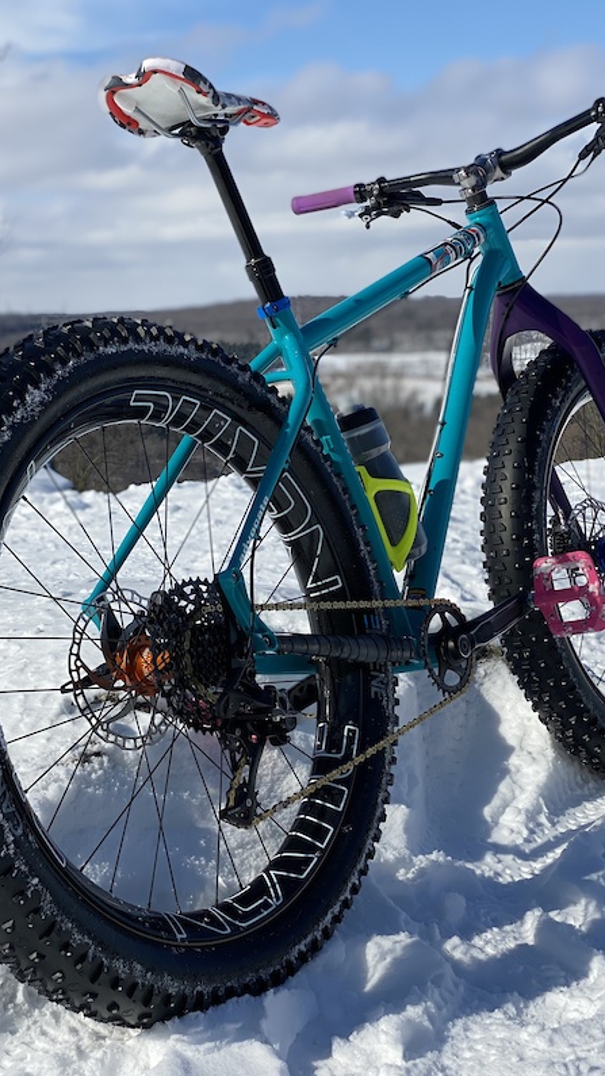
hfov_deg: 21.0
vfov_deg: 36.6
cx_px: 371
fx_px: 1626
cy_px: 540
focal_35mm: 57
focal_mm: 6
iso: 25
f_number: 2
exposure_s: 1/3425
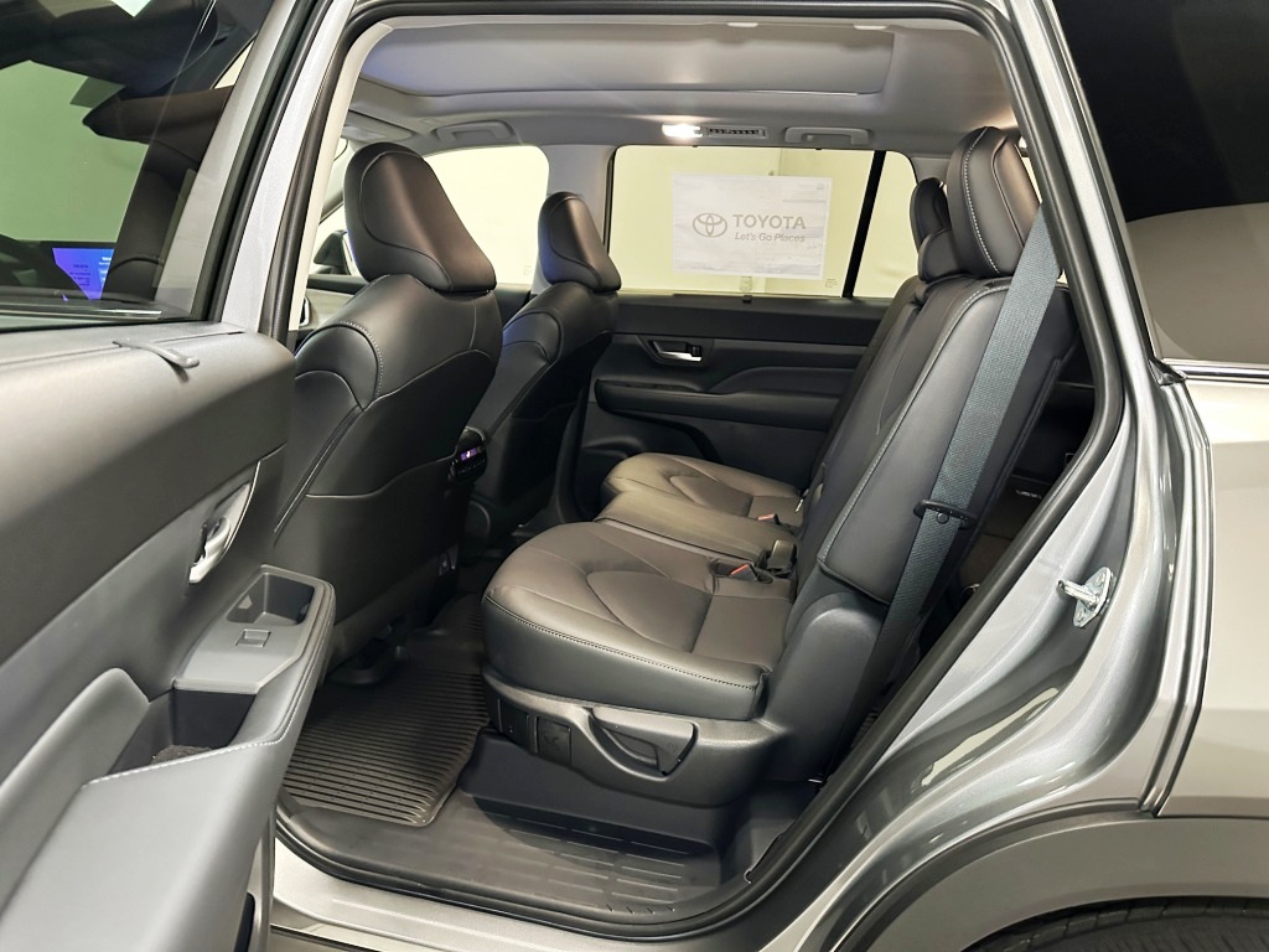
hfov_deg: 71.6
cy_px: 476
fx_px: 880
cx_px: 634
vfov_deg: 56.8
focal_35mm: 24
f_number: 1.78
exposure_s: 1/30
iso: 800
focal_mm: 6.86
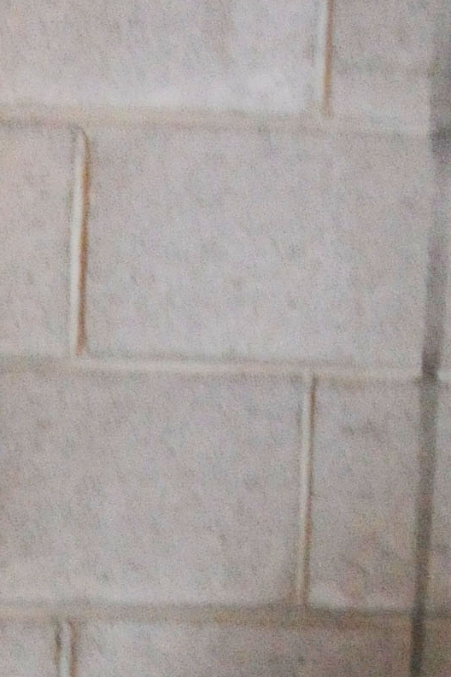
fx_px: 3648
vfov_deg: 9.6
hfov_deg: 7.0
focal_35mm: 194
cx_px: -236
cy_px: 1520
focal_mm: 24
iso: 1400
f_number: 5
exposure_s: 1/30
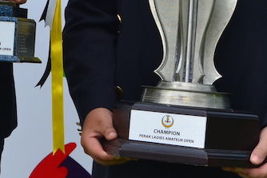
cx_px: 20
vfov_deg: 6.5
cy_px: -113
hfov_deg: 9.9
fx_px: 1536
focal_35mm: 207
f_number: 10
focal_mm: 36
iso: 400
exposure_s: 1/250
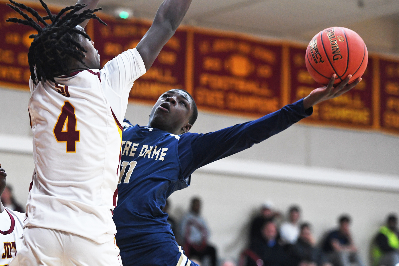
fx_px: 1330
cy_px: 133
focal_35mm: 120
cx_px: 200
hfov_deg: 17.1
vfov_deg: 11.4
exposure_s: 1/500
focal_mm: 120
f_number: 2.8
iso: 3200
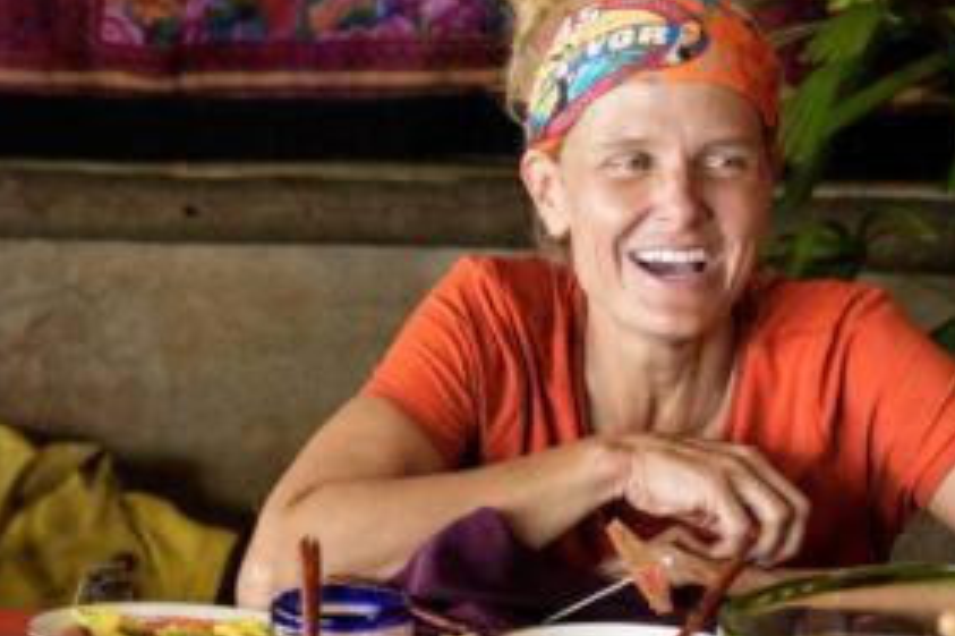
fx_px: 7476
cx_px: 231
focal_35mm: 282
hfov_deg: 7.3
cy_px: 282
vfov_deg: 4.9
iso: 3200
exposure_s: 1/500
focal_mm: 139
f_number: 5.6
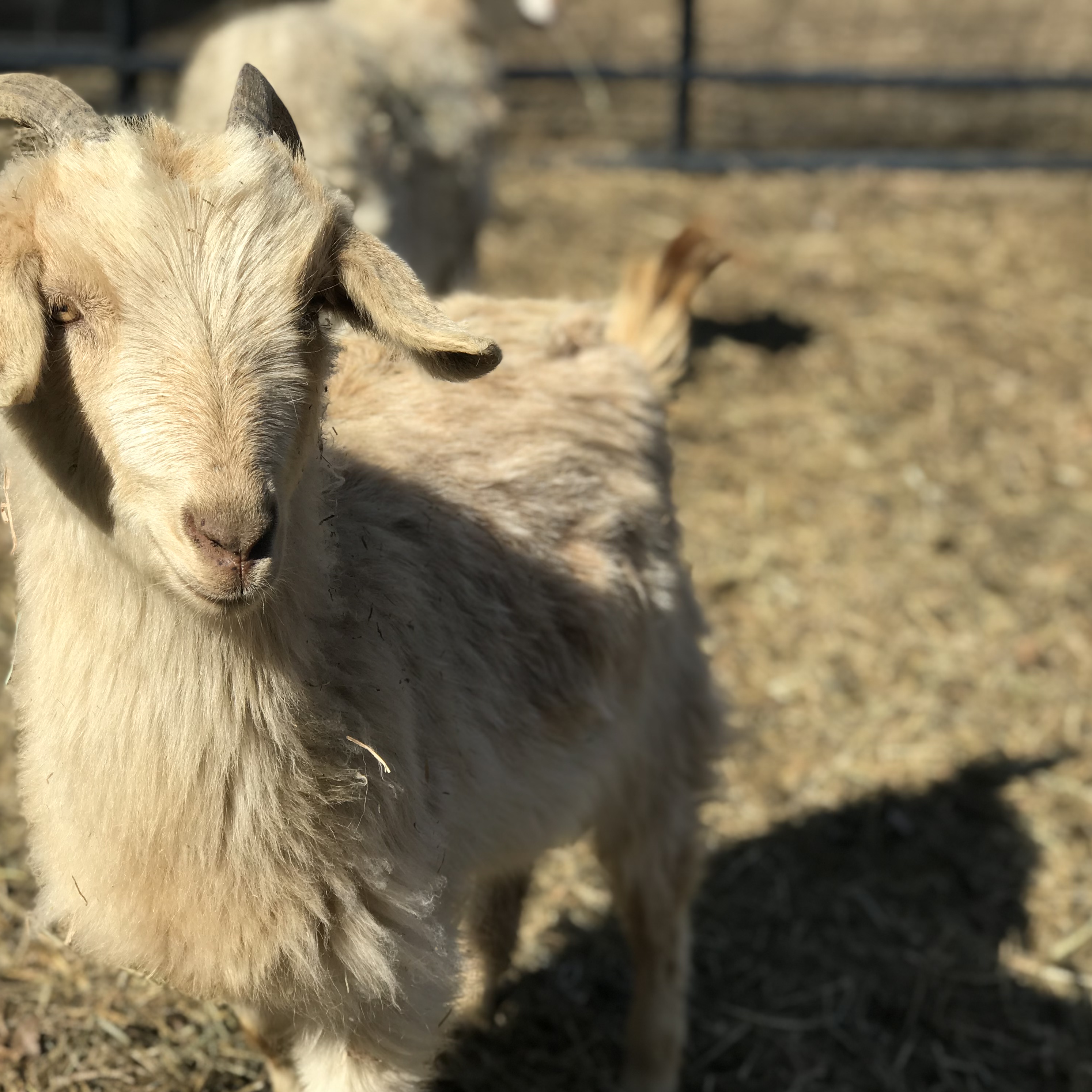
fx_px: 2427
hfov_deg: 25.3
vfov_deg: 25.4
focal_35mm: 68
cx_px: 447
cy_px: 552
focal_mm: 6.6
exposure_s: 1/643
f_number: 2.8
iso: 20
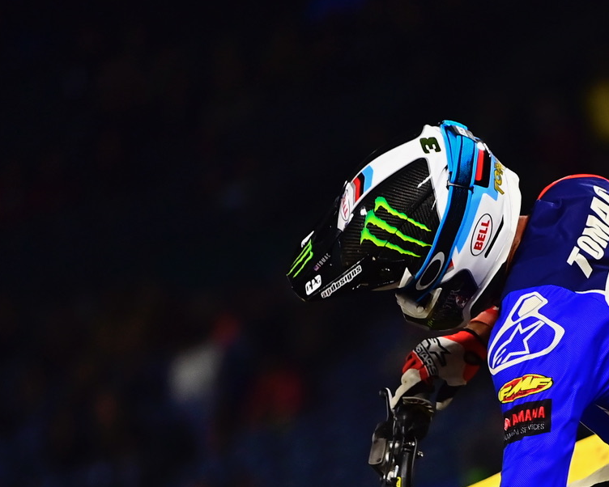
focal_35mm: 863
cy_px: 563
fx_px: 15559
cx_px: 811
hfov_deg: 2.2
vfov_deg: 1.8
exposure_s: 1/1000
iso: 1400
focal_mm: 300
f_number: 4
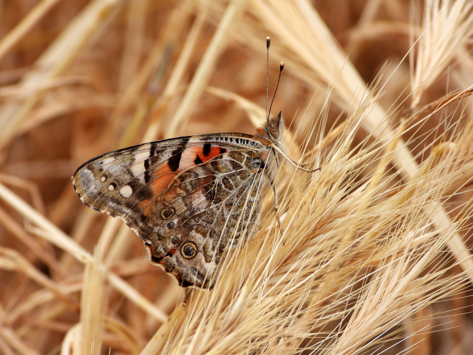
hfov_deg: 7.8
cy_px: 178
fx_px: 3484
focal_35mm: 255
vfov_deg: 5.8
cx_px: 236
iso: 100
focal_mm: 45.8
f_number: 4.5
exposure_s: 1/200
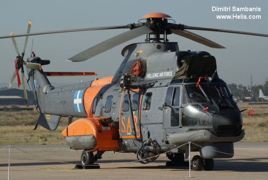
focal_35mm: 225
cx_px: 134
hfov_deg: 9.1
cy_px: 90
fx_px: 1677
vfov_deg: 6.1
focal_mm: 150
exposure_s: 1/160
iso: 100
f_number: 11
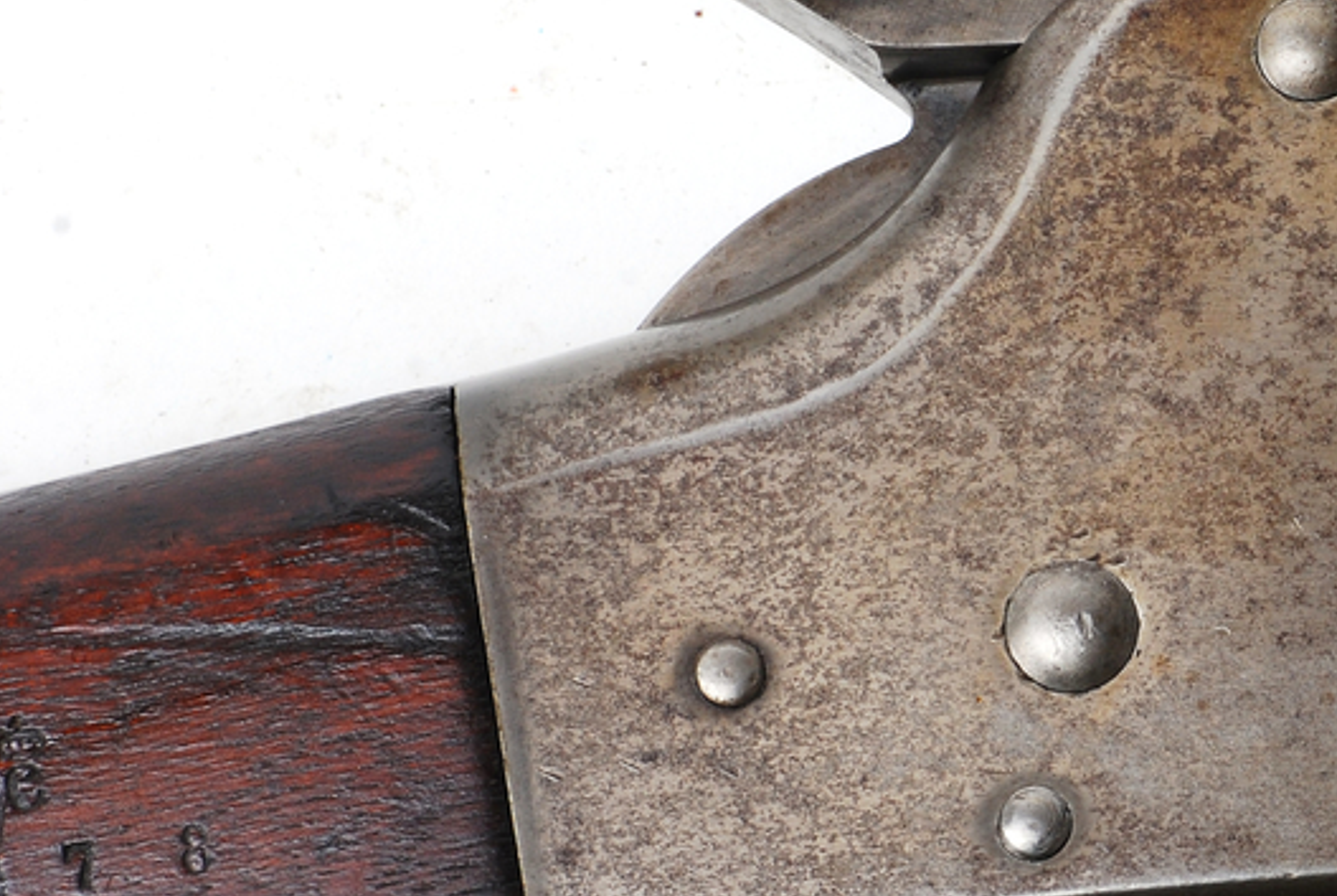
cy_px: 593
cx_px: 1507
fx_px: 8888
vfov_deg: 5.8
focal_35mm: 239
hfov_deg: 8.5
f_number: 18
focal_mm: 70
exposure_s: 1/60
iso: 200
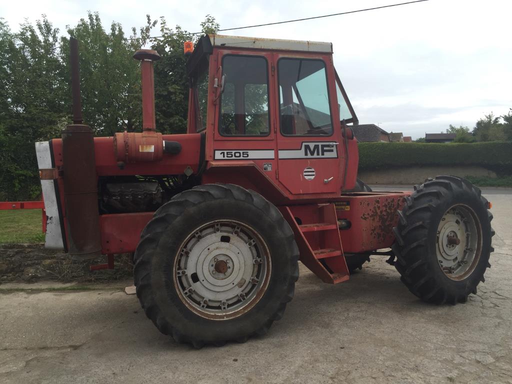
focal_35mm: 29
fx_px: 429
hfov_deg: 61.7
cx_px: 256
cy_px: 192
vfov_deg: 48.2
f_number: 2.2
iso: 32
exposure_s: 1/304
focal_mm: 4.15
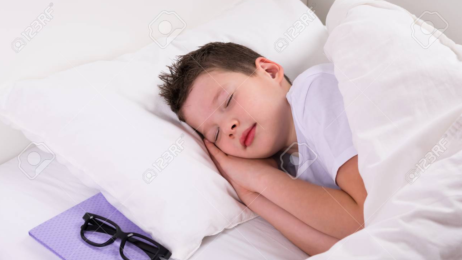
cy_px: 146
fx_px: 735
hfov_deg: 34.9
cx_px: 230
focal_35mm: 60
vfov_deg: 20.1
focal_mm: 38
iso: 100
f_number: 6.3
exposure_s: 1/160
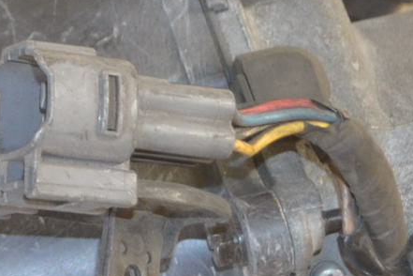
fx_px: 2696
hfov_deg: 8.2
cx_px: -506
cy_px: -86
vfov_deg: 5.8
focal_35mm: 235
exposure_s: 1/30
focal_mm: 30
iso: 800
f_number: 4.5
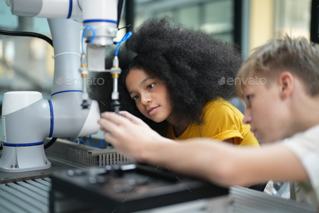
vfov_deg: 27.0
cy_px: 106
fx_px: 443
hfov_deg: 39.6
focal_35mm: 50
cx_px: 160
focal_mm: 50
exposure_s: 1/193
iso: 500
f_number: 1.2
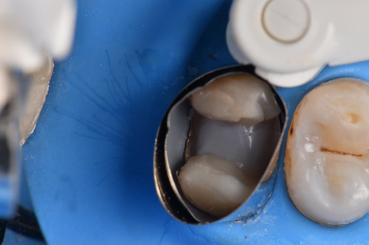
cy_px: 122
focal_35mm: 157
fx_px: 1608
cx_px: 184
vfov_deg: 8.7
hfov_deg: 13.1
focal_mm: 105
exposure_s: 1/160
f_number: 32
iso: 200
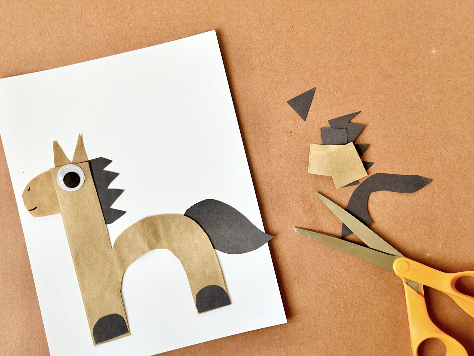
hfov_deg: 36.8
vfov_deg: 28.0
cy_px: 178
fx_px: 712
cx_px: 219
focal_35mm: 52
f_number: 1.78
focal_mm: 6.86
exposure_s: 1/120
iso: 64
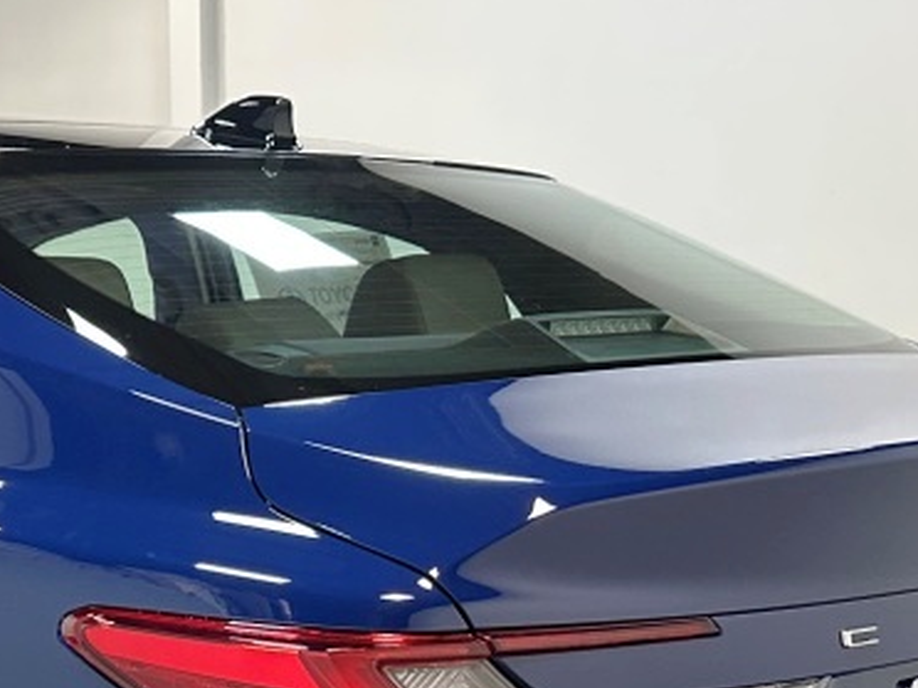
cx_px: 215
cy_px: 772
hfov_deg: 28.9
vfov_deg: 21.1
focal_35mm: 66
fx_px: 1750
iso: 400
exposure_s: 1/60
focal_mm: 6.86
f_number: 1.78
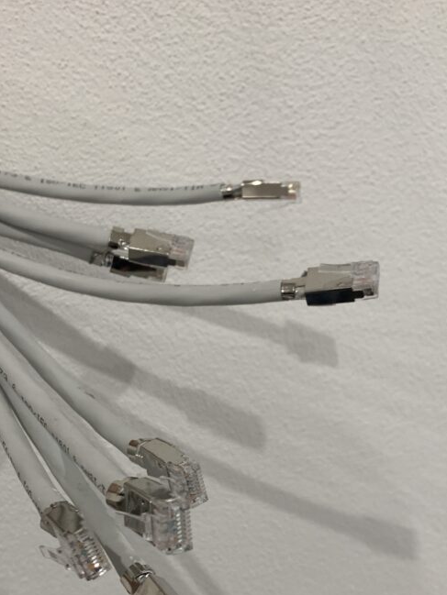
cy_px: 380
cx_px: 174
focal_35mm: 41
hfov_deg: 35.0
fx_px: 706
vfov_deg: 45.3
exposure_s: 1/86
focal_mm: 4.25
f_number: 1.8
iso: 100
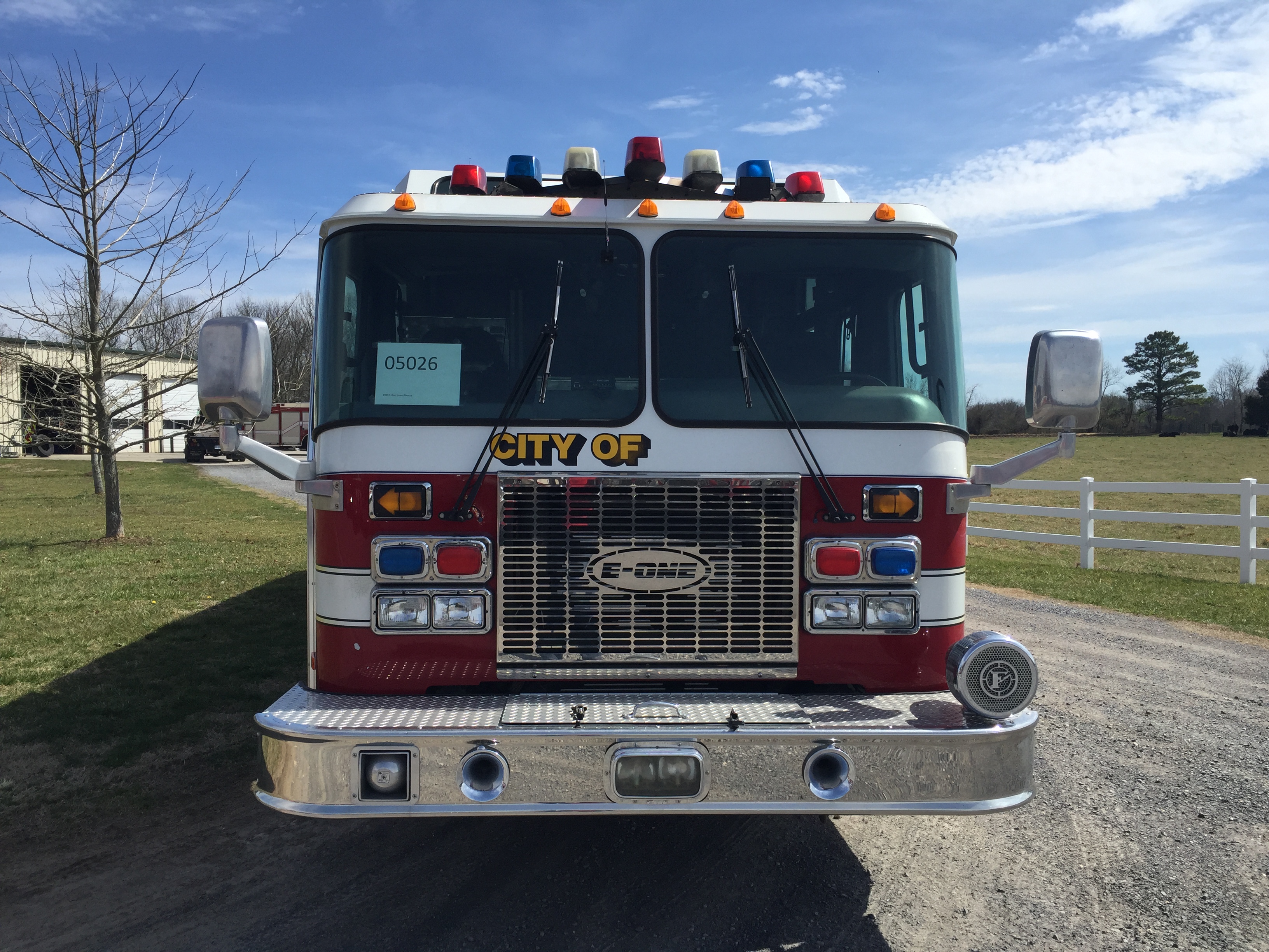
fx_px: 1063
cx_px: 634
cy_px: 476
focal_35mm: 29
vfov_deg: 48.2
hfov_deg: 61.7
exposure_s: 1/2198
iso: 32
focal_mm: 4.15
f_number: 2.2
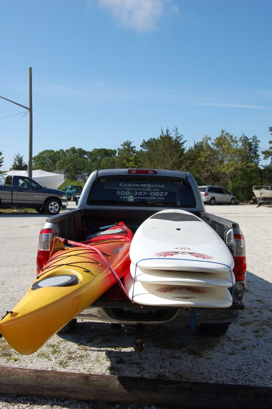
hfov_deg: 34.1
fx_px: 443
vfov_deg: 49.6
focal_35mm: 39
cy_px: 204
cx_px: 136
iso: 200
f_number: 10
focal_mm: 26
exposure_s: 1/400
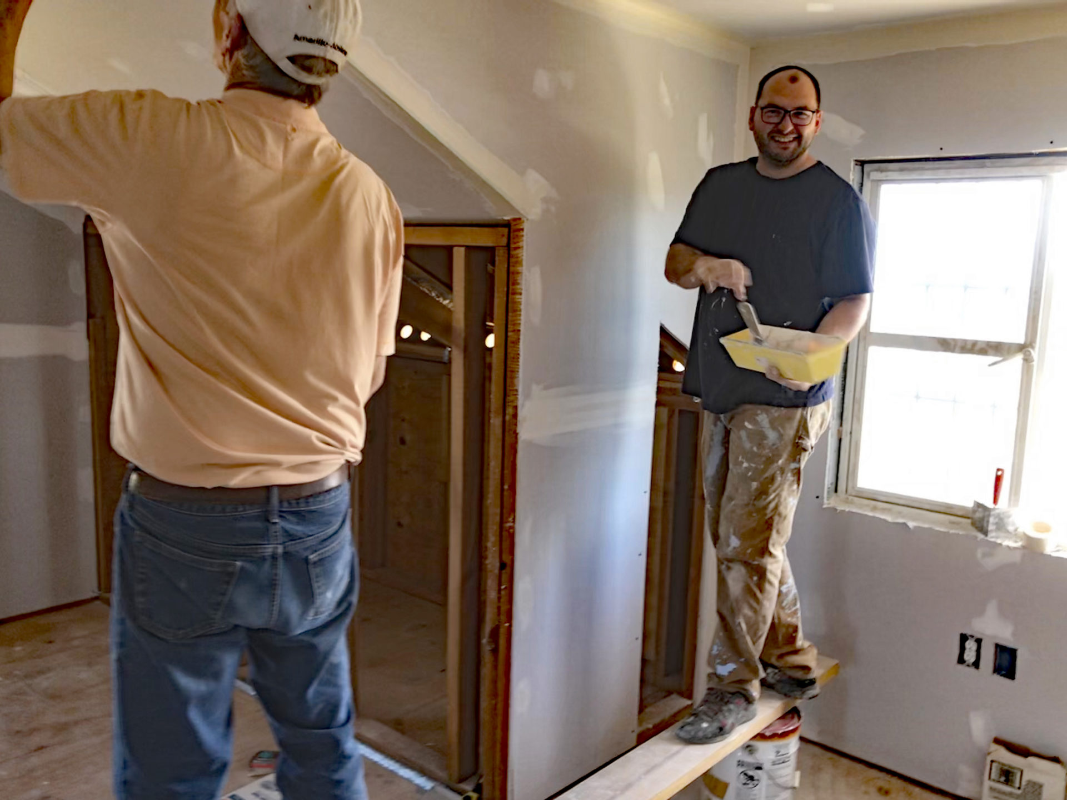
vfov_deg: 49.7
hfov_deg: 63.4
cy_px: 400
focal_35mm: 28
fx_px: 863
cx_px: 534
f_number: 1.8
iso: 40
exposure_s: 1/30
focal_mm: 3.99
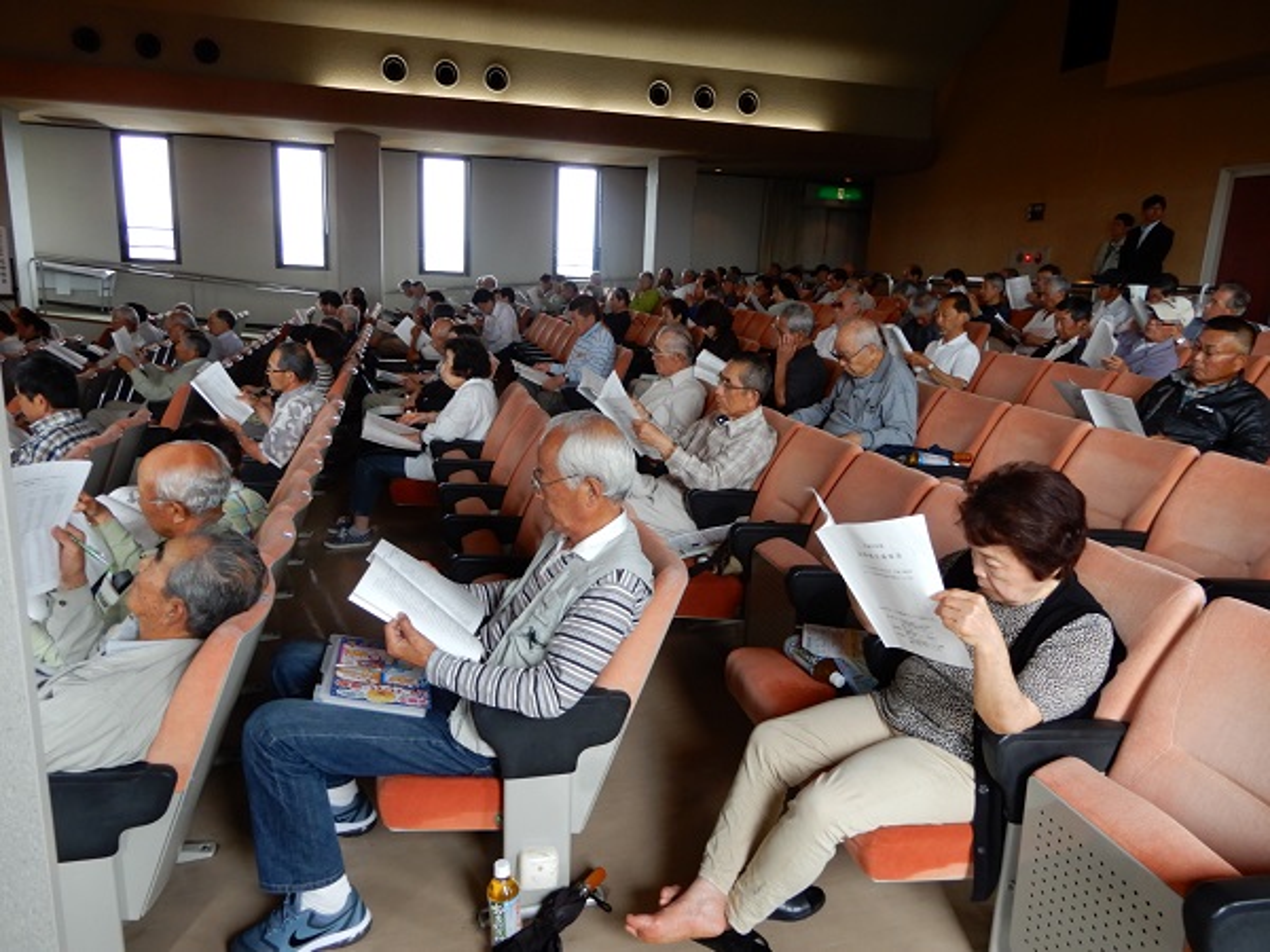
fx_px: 881
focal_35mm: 24
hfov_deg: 71.6
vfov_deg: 56.8
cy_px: 476
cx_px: 635
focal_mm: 4.3
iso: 140
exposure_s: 1/30
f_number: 3.4
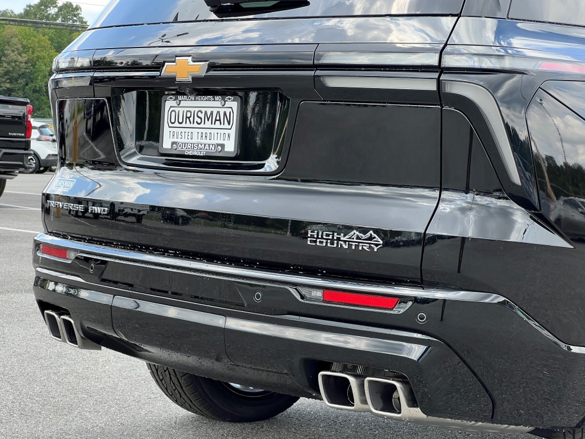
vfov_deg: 19.1
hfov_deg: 25.3
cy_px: 220
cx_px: 292
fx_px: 1301
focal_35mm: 77
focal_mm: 9
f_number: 2.8
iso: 32
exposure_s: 1/106
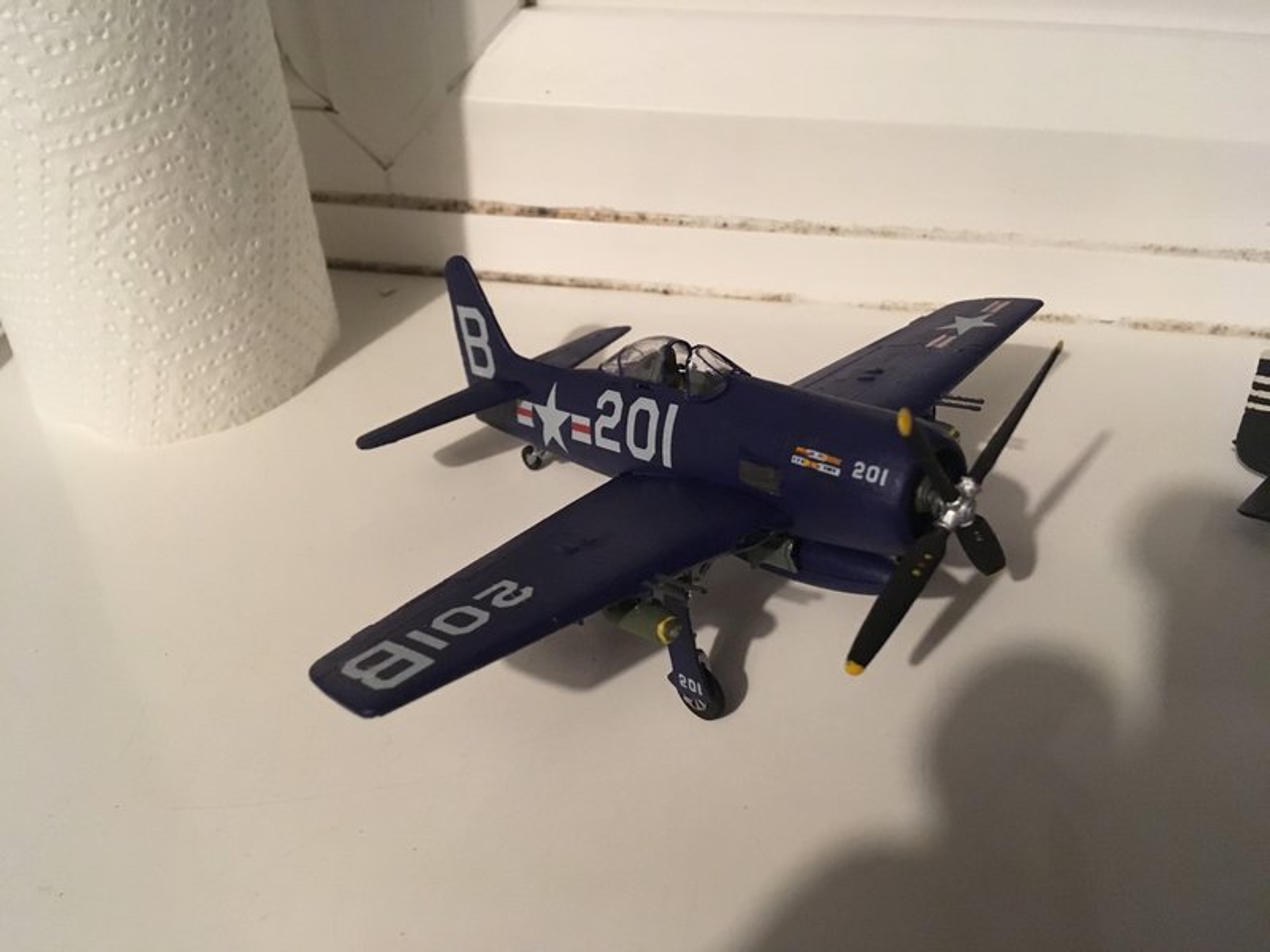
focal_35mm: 29
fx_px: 1064
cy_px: 476
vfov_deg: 48.2
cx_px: 635
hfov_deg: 61.7
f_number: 2.2
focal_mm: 4.15
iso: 250
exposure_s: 1/17
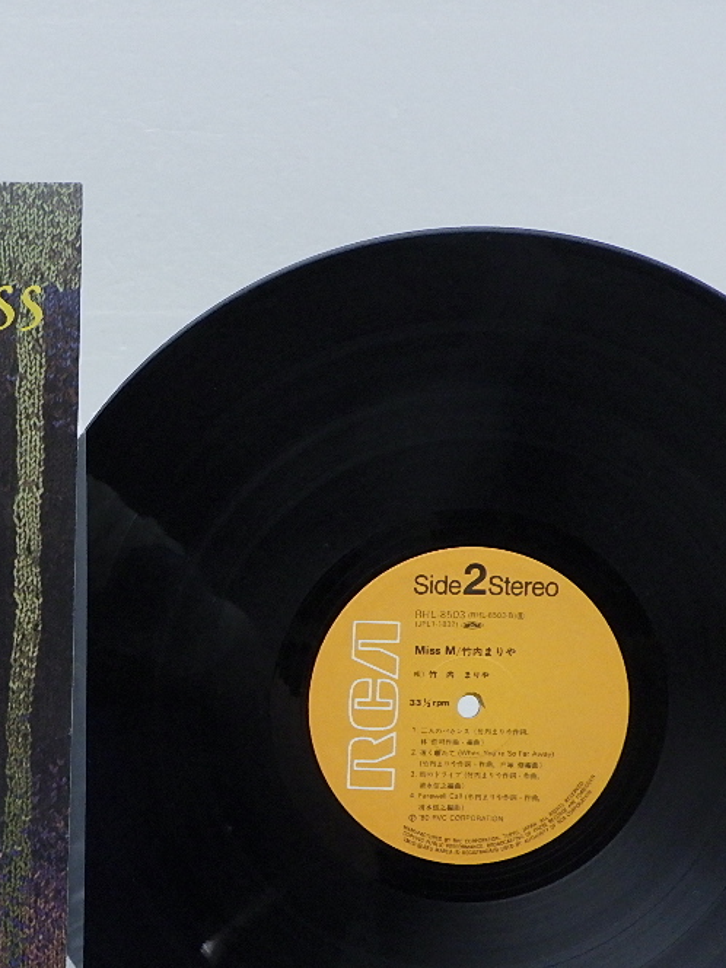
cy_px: 637
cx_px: -47
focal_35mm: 54
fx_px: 1510
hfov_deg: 25.3
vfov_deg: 35.2
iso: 400
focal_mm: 5
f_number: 4.2
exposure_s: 1/100
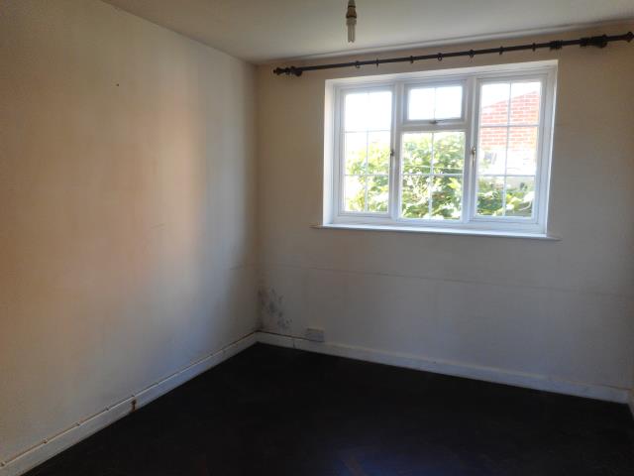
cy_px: 238
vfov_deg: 54.9
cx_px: 317
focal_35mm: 25
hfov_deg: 69.4
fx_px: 458
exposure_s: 1/30
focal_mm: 4.5
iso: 140
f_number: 3.7
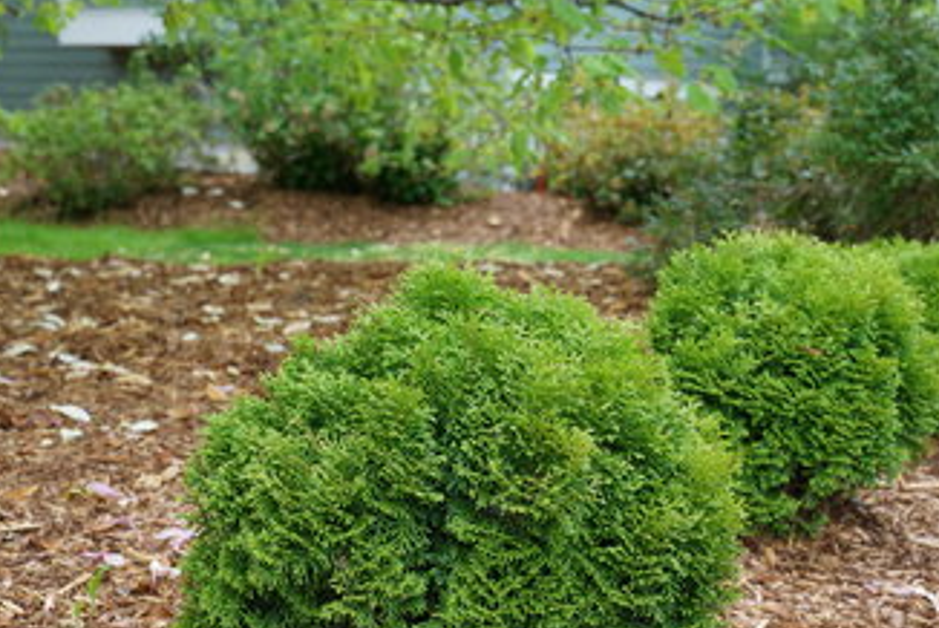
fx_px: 1801
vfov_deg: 19.7
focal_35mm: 69
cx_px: 516
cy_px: 406
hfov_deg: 29.2
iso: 100
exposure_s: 1/80
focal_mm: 45
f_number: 5.6
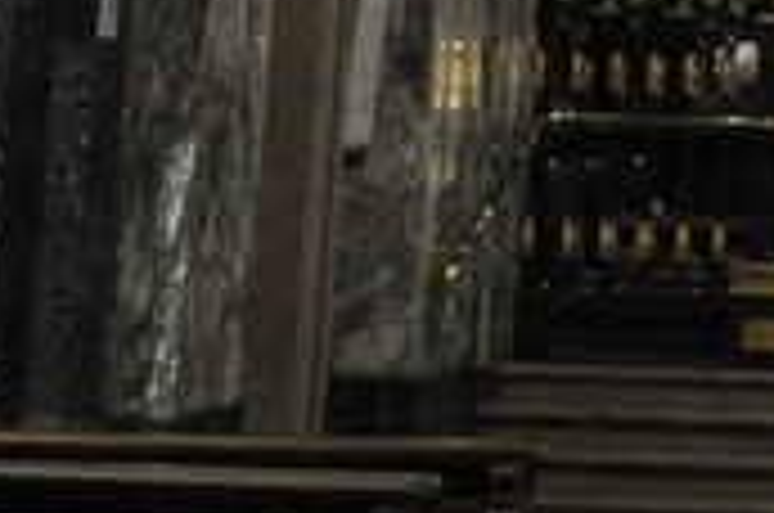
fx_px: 4485
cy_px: -1087
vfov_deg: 6.0
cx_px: 1521
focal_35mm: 209
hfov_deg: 9.3
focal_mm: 20
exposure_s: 1/30
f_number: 2.8
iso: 1600
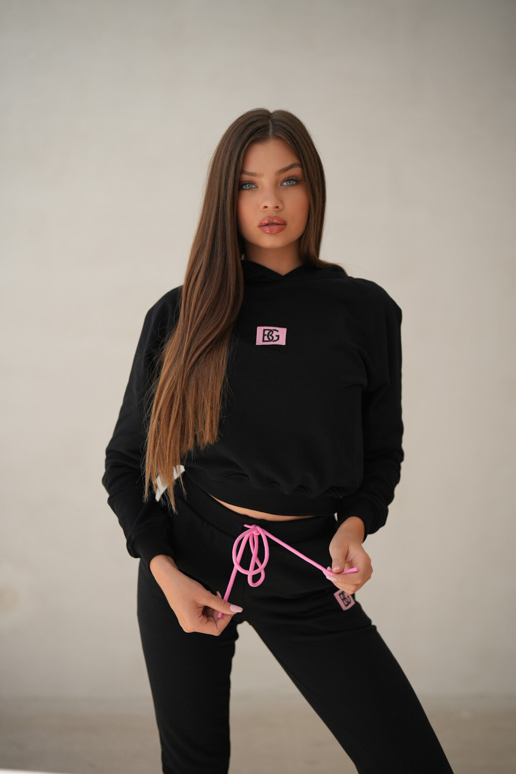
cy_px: 387
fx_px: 1075
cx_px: 258
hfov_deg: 27.0
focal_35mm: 50
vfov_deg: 39.6
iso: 320
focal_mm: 50
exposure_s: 1/400
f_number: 1.4
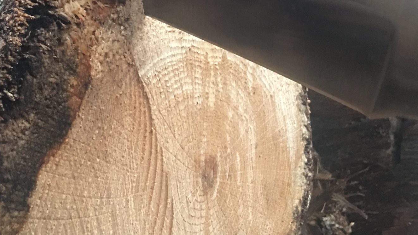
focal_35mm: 61
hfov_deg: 34.2
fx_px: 676
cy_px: 15
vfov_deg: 19.3
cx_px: 167
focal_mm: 4.15
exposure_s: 1/10
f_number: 2.2
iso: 100
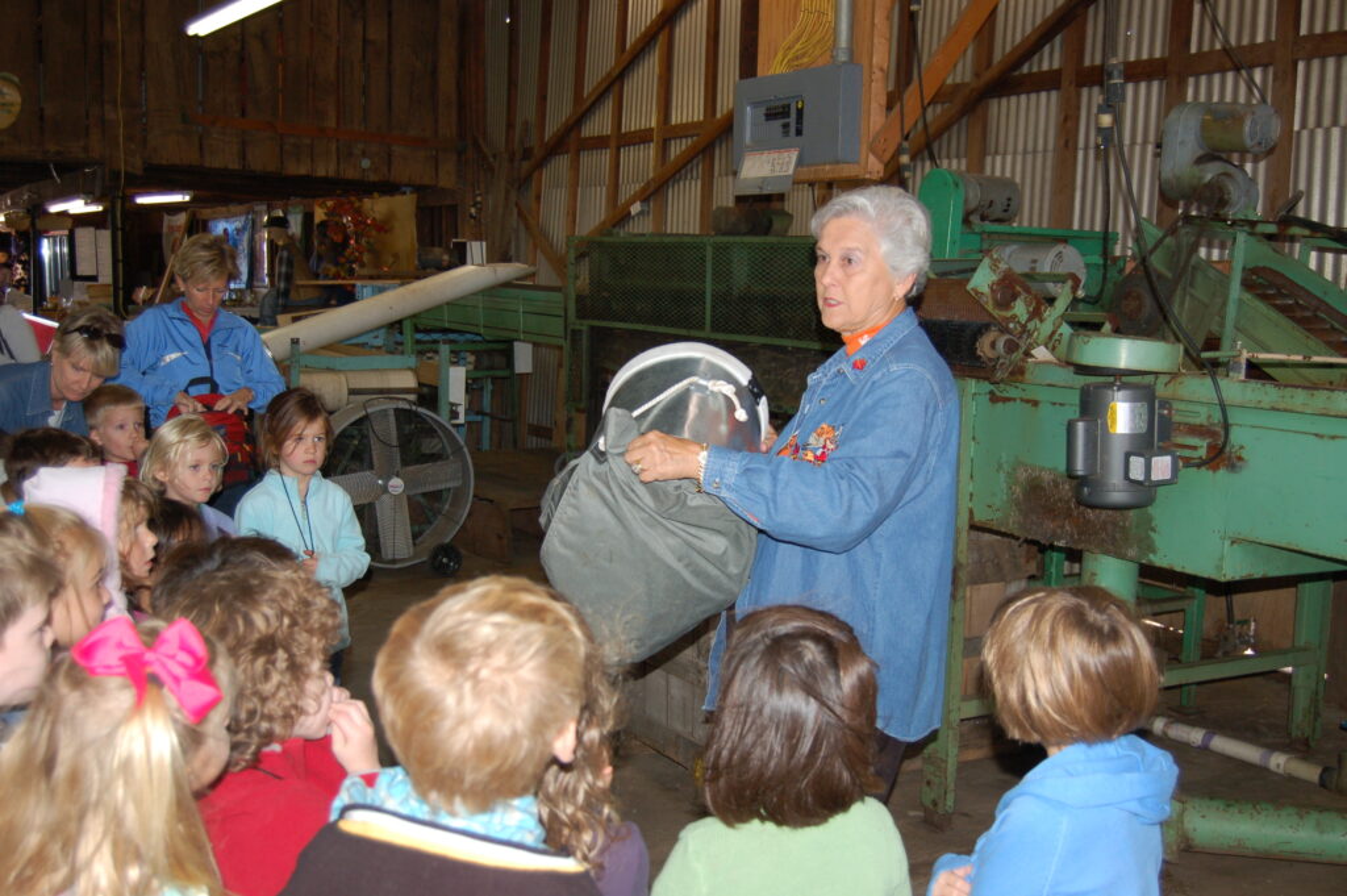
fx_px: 1458
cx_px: 674
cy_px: 448
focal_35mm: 39
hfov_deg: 49.6
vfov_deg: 34.2
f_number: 4.2
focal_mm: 26
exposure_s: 1/125
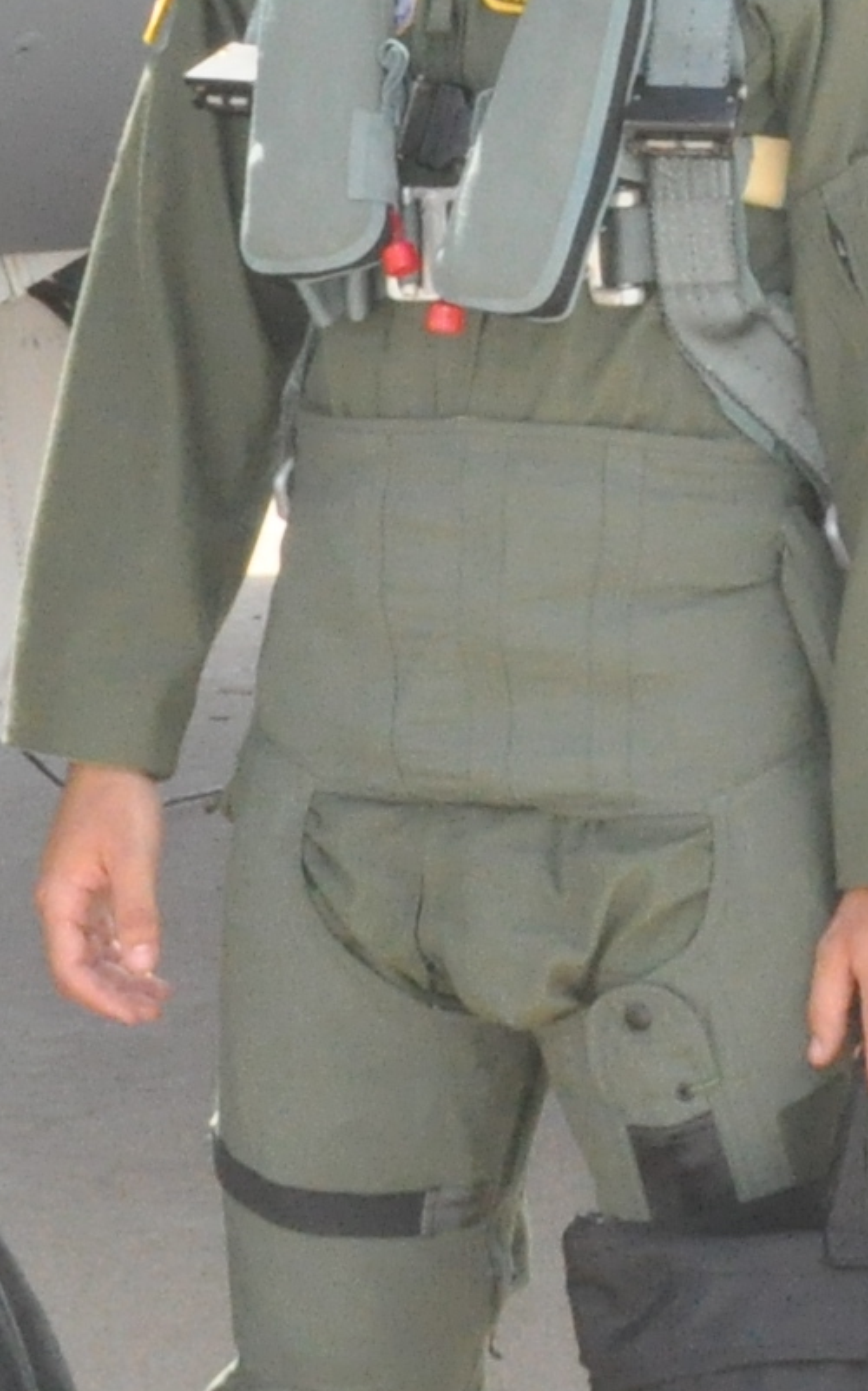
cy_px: -311
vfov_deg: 9.0
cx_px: 583
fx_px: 8675
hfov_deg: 5.7
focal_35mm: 229
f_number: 22
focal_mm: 28
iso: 1250
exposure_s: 1/200
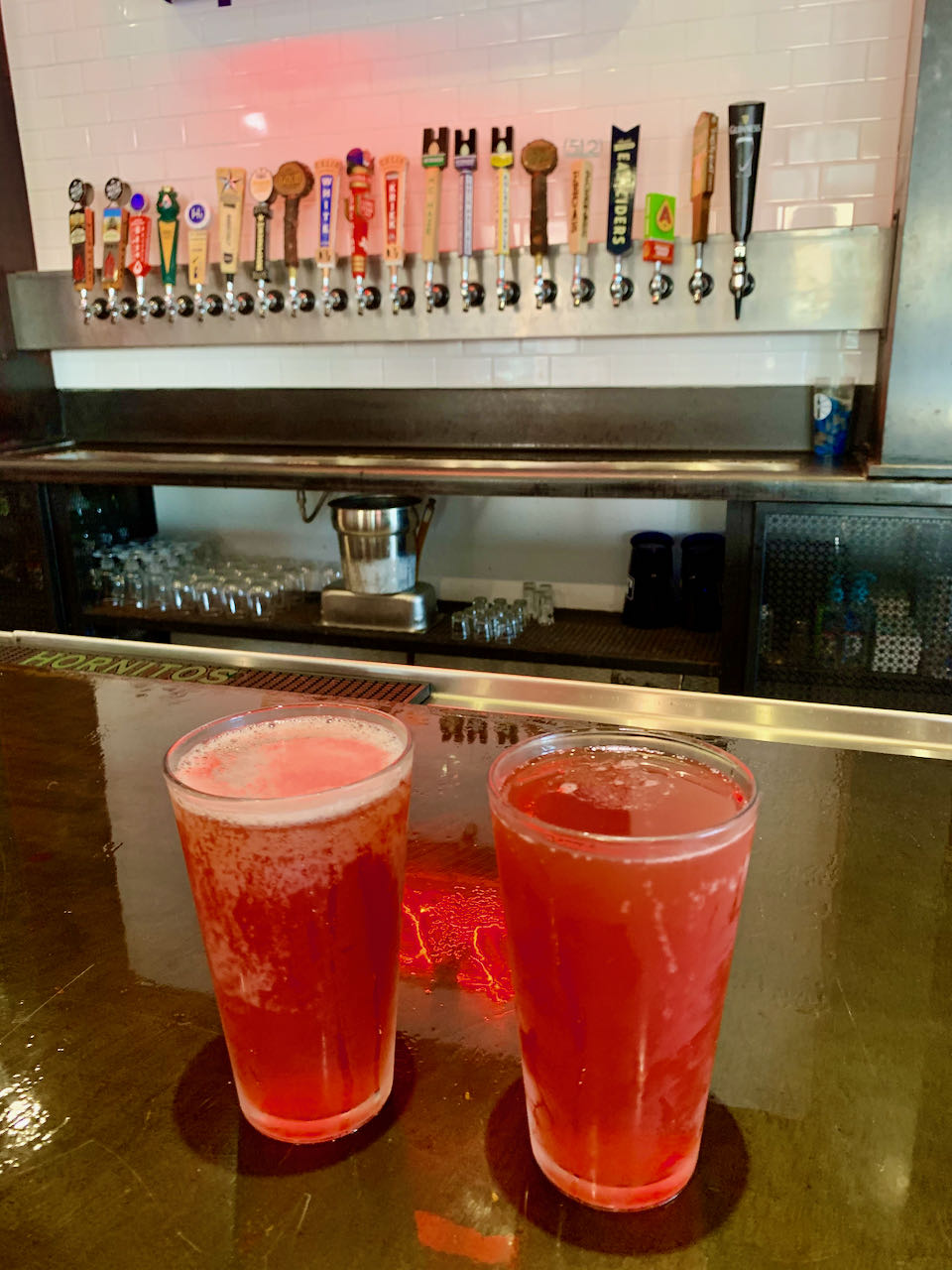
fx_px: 953
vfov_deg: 67.3
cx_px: 476
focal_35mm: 26
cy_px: 635
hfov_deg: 53.1
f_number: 1.8
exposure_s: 1/40
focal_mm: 4.25
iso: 320
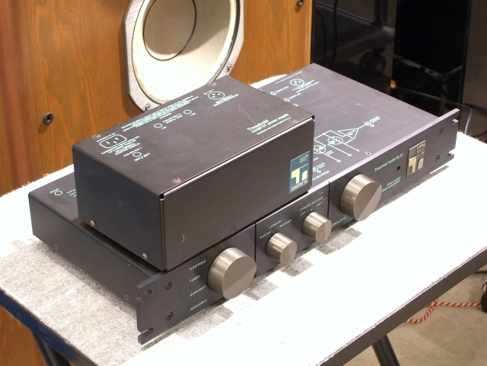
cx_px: 244
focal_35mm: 80
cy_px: 183
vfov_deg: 18.4
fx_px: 1125
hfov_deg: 24.4
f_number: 4.4
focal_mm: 16.6
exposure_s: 1/5
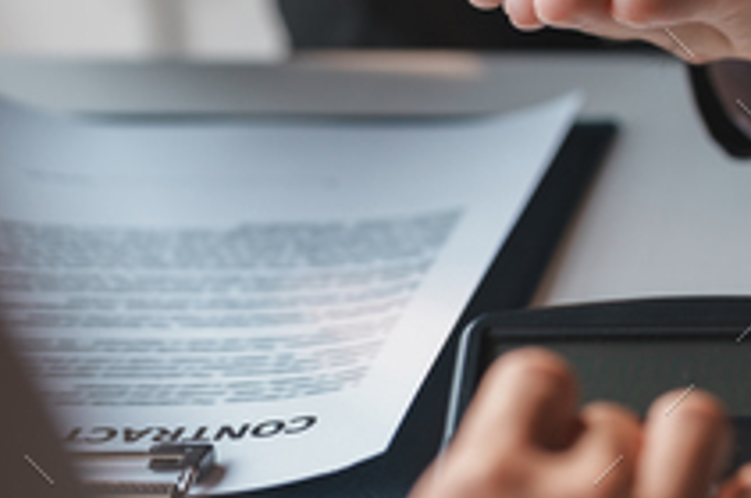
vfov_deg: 9.6
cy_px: -148
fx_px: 2916
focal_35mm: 140
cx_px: 840
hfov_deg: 14.3
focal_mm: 50
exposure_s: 1/160
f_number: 2.5
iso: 100
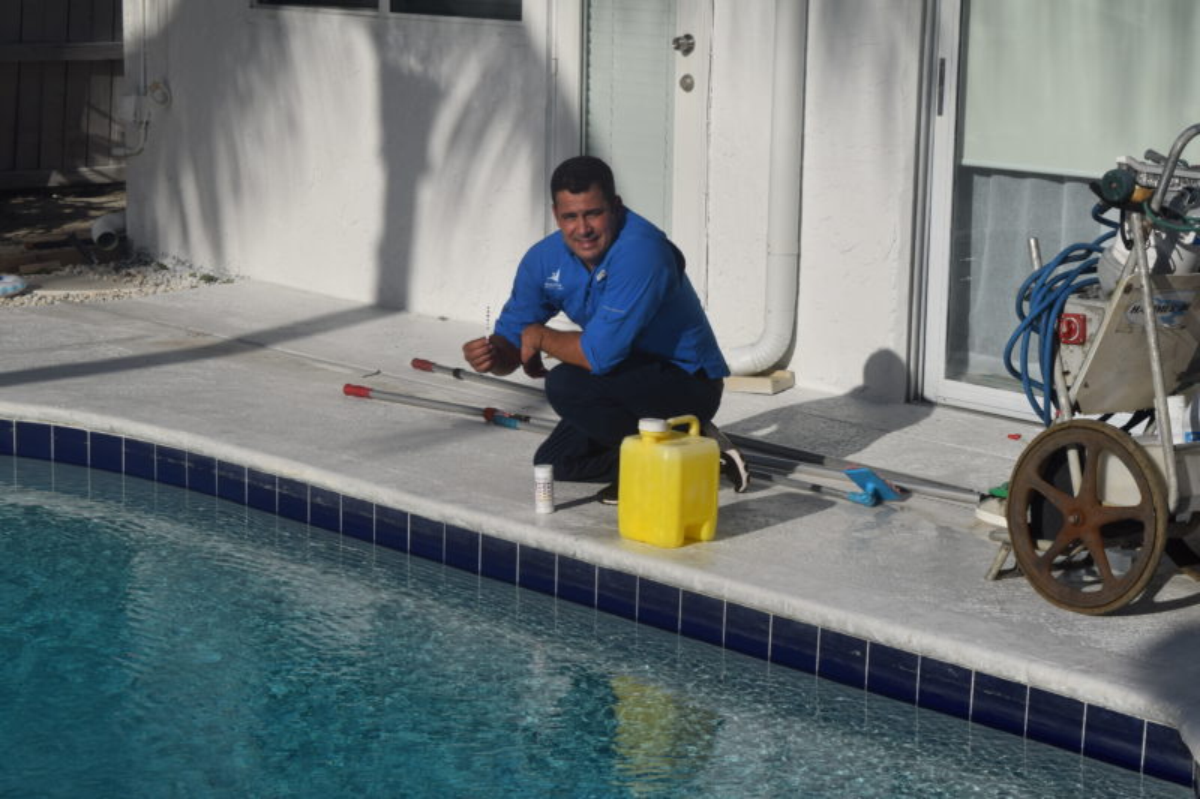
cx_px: 600
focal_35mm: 78
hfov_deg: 26.0
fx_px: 2599
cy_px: 400
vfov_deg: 17.5
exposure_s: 1/640
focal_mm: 52
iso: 200
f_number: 13
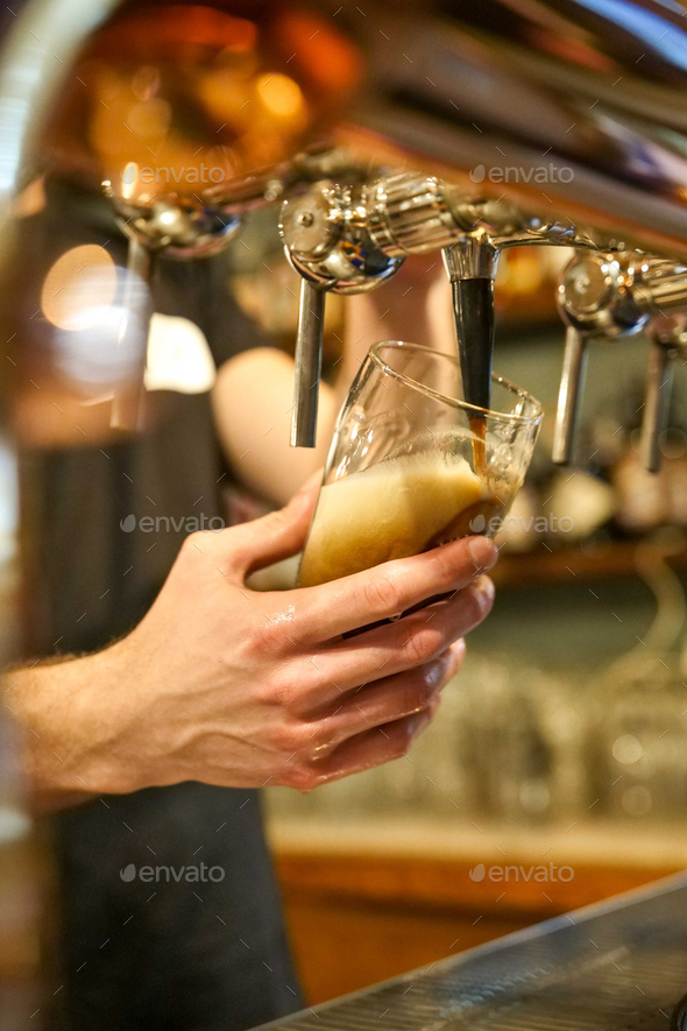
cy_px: 516
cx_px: 344
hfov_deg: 29.9
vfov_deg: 43.6
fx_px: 1288
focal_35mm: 45
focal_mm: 45
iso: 8000
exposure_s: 1/125
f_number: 3.2
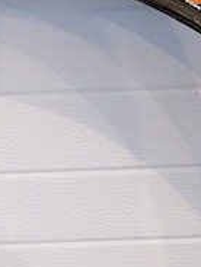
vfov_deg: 17.5
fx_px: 810
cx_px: -10
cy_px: 347
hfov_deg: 13.9
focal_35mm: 105
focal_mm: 6.9
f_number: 1.68
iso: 1172
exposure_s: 1/40
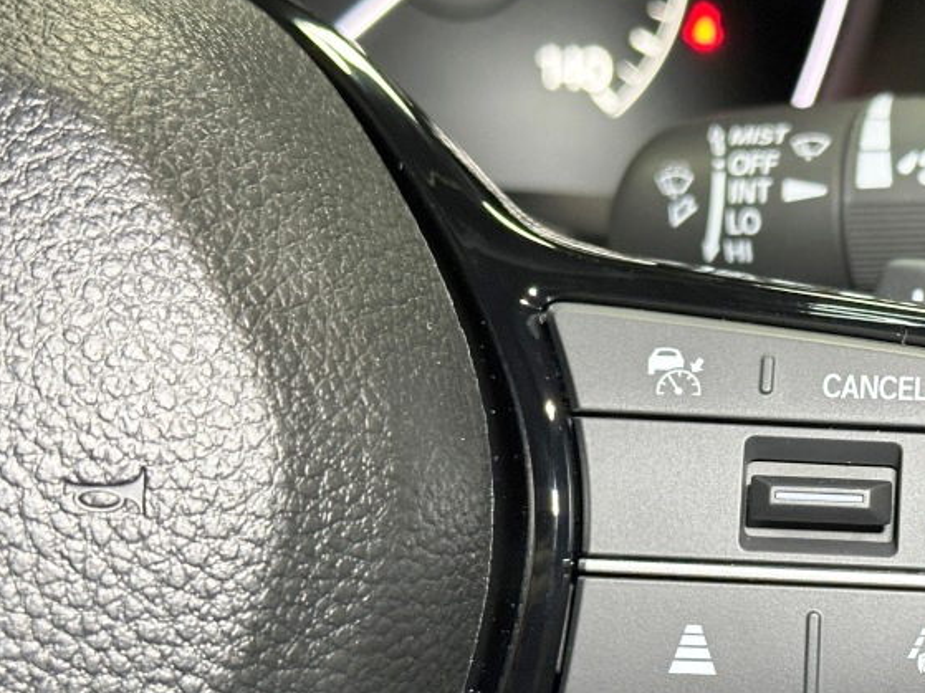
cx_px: 837
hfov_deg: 21.7
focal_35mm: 88
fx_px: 2351
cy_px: 511
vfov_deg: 16.7
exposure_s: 1/40
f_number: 1.78
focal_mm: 6.86
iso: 400
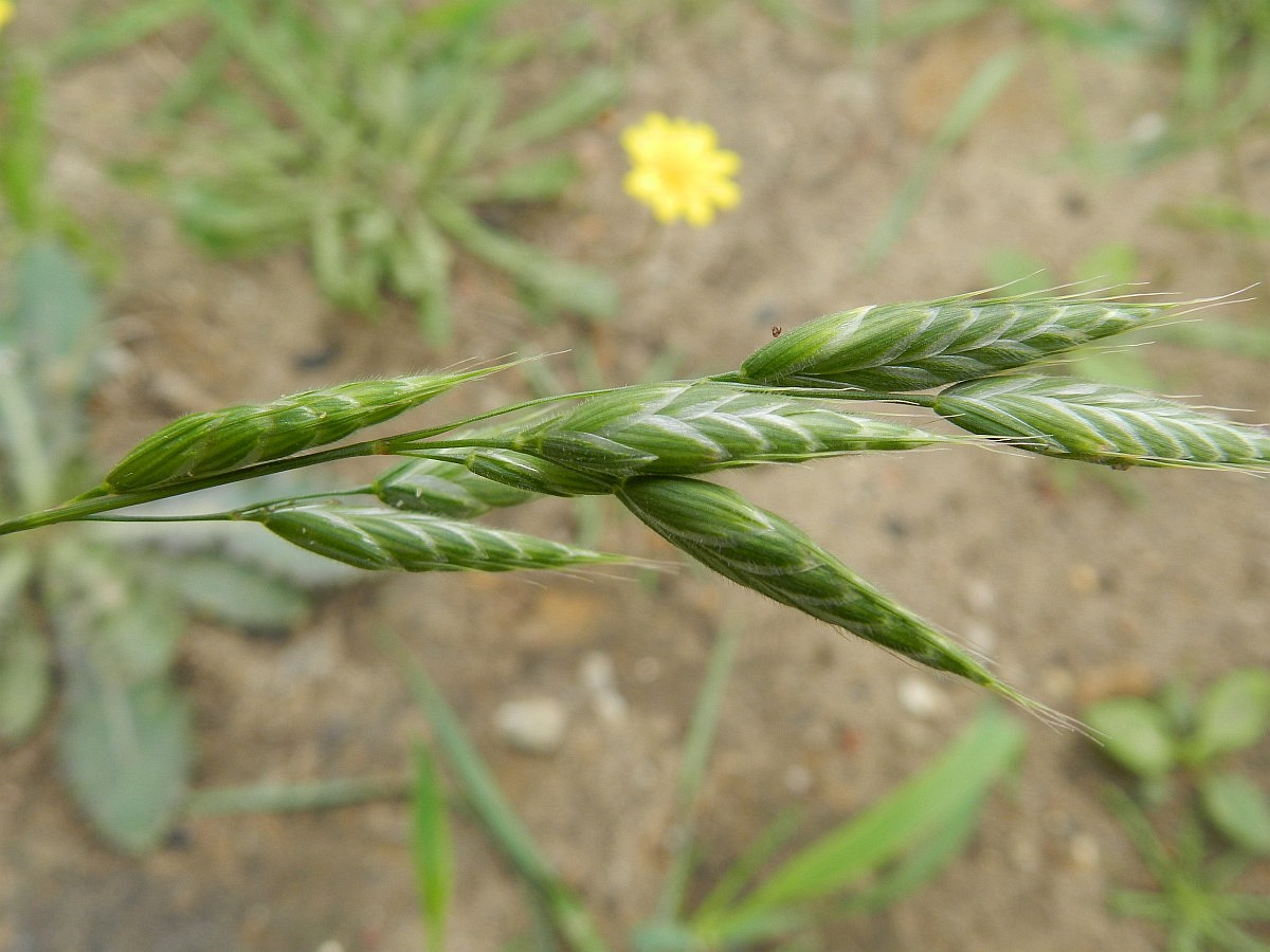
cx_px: 635
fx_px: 1174
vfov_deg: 44.2
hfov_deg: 56.8
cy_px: 476
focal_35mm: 32
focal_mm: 5.6
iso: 160
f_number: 3.7
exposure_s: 1/250
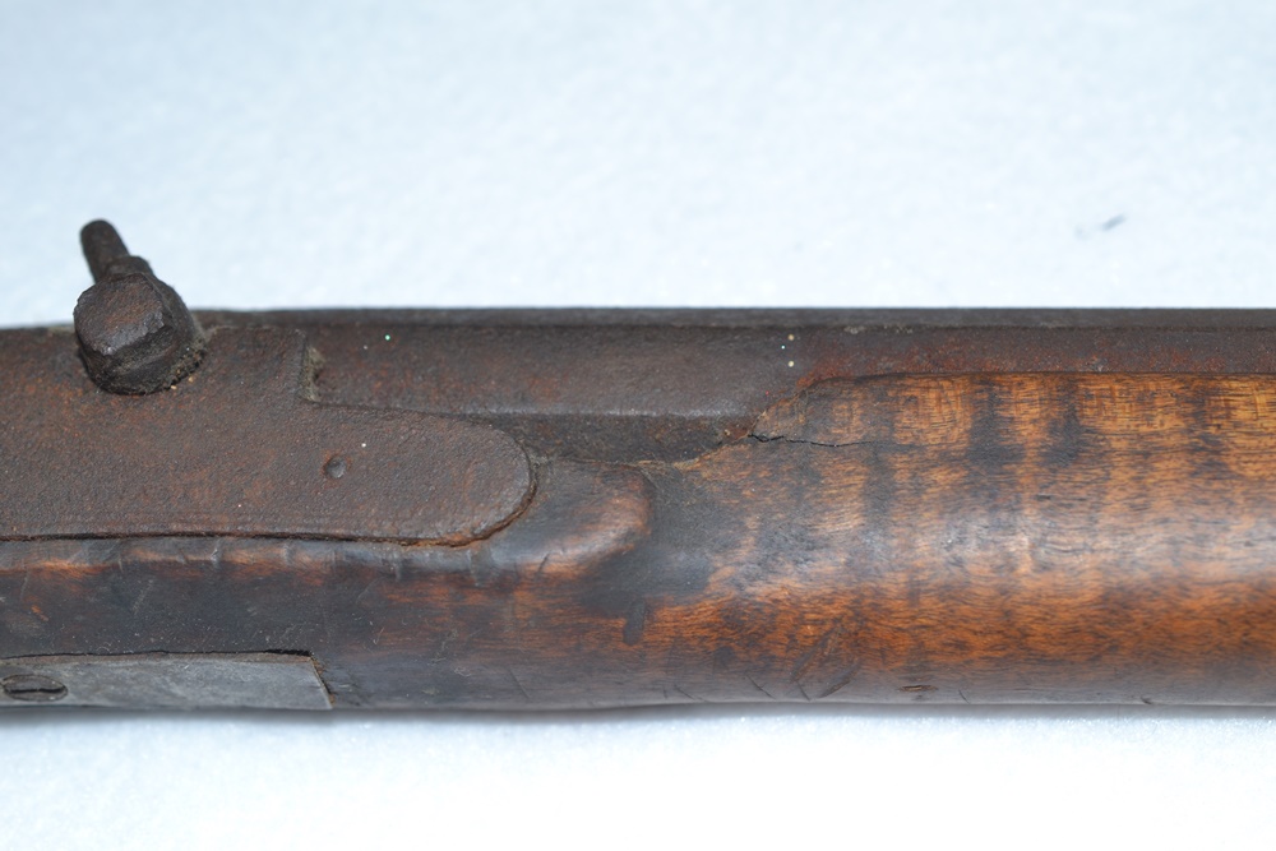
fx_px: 2127
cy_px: 426
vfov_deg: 22.6
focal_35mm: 60
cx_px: 638
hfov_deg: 33.4
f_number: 8
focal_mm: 40
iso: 100
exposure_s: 1/60
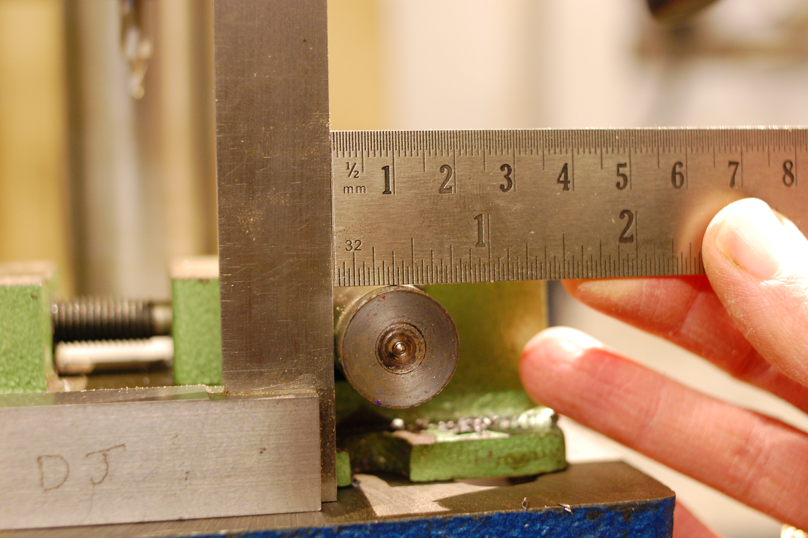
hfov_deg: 37.9
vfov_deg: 25.7
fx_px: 1177
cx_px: 404
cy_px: 269
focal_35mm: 52
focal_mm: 35
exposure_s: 1/15
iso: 800
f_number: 4
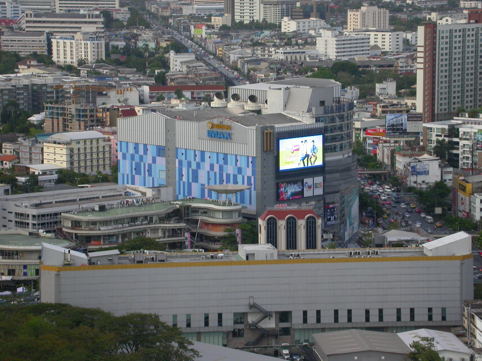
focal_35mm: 154
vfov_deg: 9.6
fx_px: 2144
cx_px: 241
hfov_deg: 12.8
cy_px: 180
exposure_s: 1/143
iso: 100
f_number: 5.1
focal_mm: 32
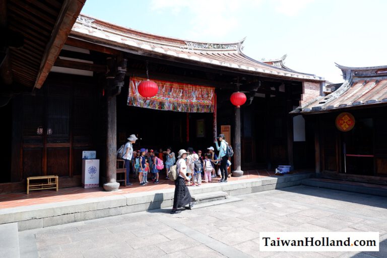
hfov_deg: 73.7
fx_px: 258
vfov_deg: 53.1
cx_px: 194
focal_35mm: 24
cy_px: 129
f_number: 7.1
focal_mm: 16.1
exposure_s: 1/160
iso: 200
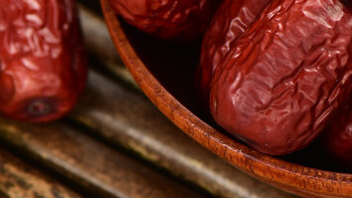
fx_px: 3481
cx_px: 390
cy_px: -83
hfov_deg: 5.8
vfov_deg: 3.2
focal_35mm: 373
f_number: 7.1
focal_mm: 105
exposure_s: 1/160
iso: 100
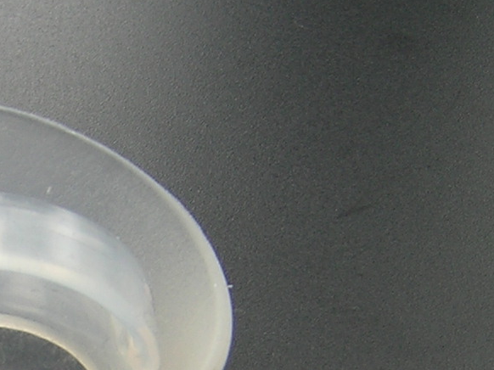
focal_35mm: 99
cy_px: 384
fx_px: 1412
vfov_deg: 14.6
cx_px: -46
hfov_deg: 19.1
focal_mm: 4.7
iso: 100
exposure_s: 1/45.4
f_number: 2.6
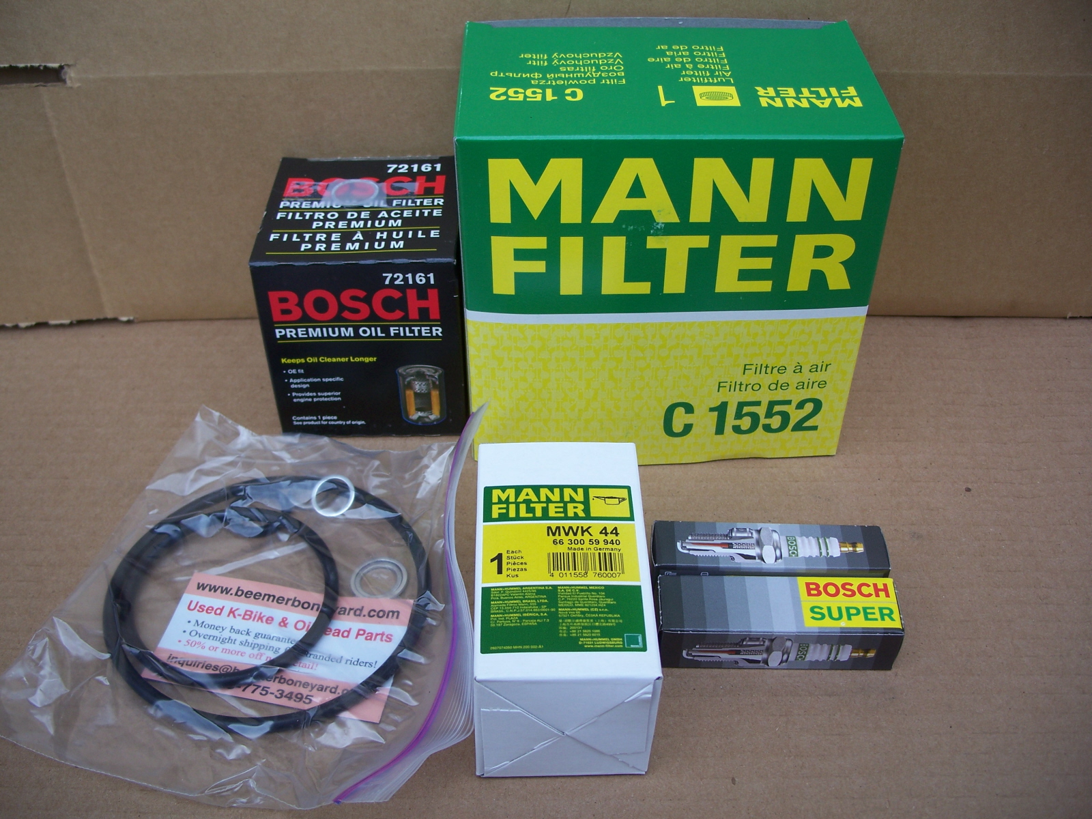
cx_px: 546
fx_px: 1167
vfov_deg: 38.7
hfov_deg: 50.1
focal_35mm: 37
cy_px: 410
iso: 80
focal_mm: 7.8
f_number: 2.8
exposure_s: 1/60
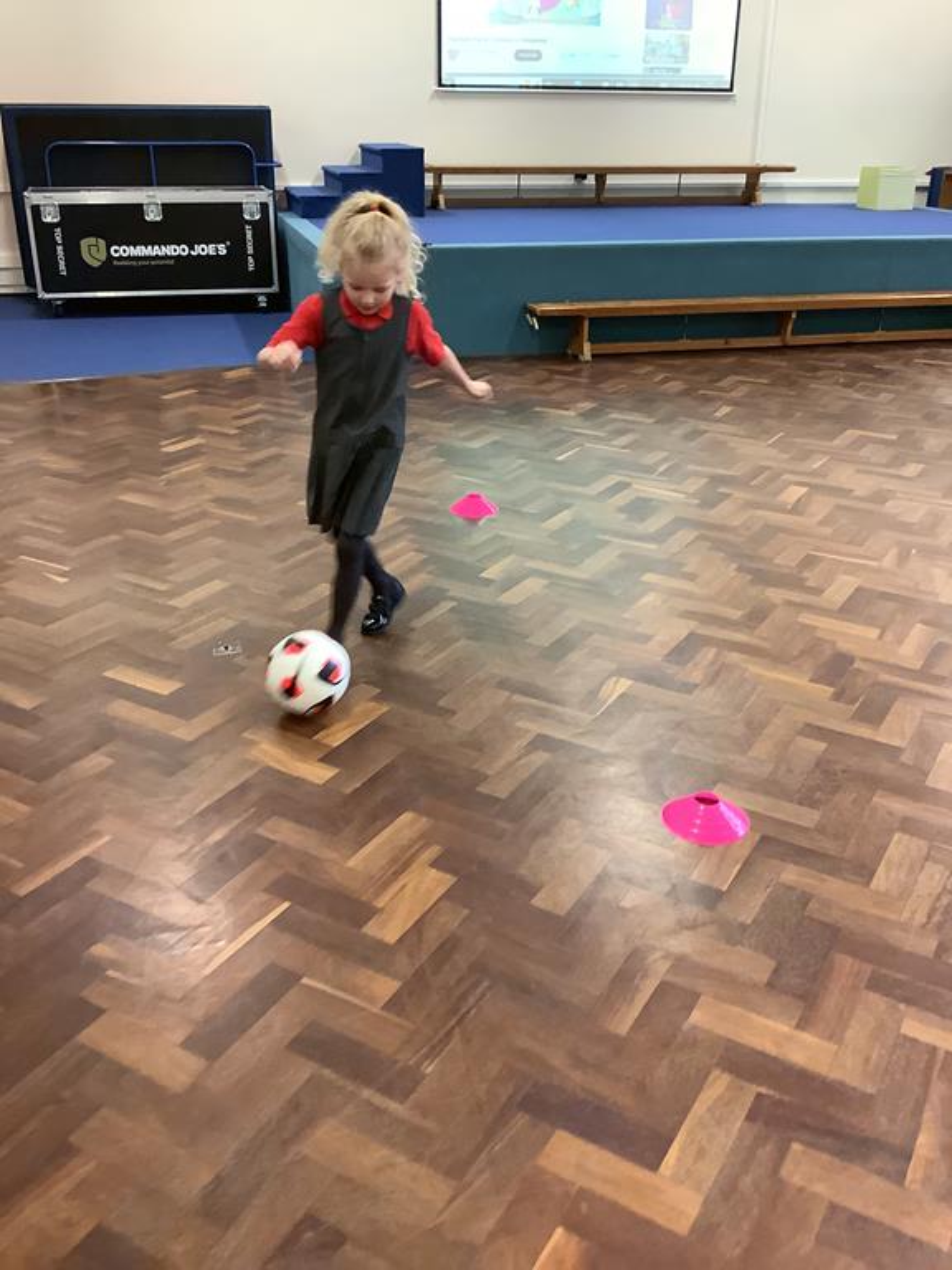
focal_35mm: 31
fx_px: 1137
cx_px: 476
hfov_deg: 45.4
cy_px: 635
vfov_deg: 58.4
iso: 250
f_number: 2.4
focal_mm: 3.3
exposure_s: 1/50
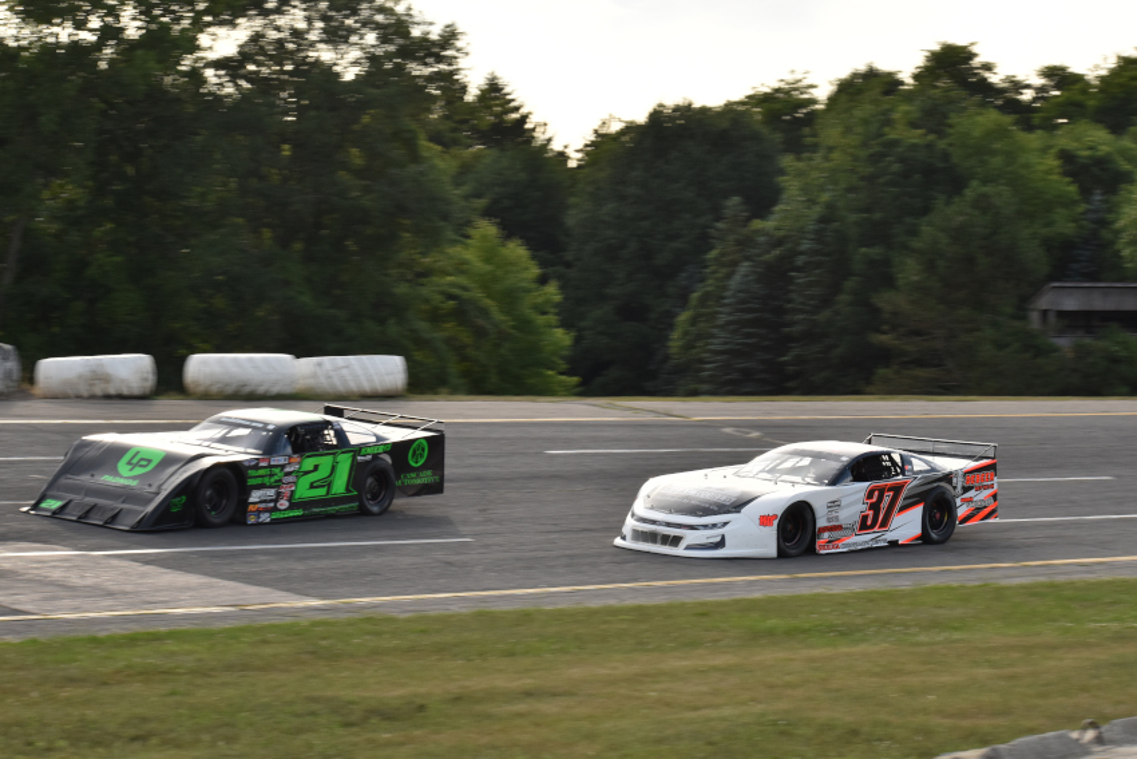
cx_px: 568
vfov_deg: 12.7
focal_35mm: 108
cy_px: 380
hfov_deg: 18.9
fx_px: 3411
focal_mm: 72
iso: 400
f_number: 16
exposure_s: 1/250
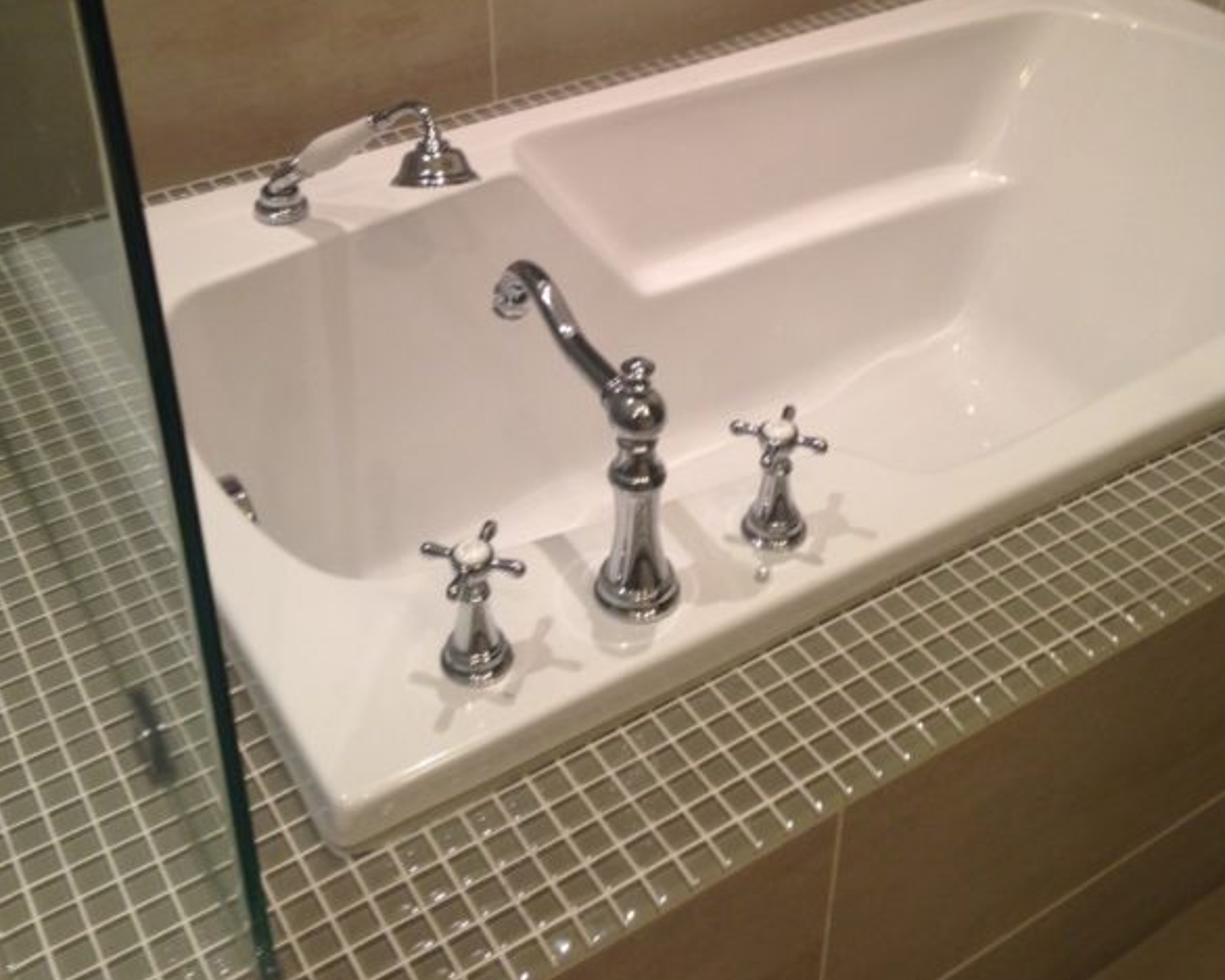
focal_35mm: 44
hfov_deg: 42.0
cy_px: 259
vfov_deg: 33.6
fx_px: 1595
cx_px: 610
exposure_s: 1/20
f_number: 2.4
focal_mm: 4.12
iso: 80
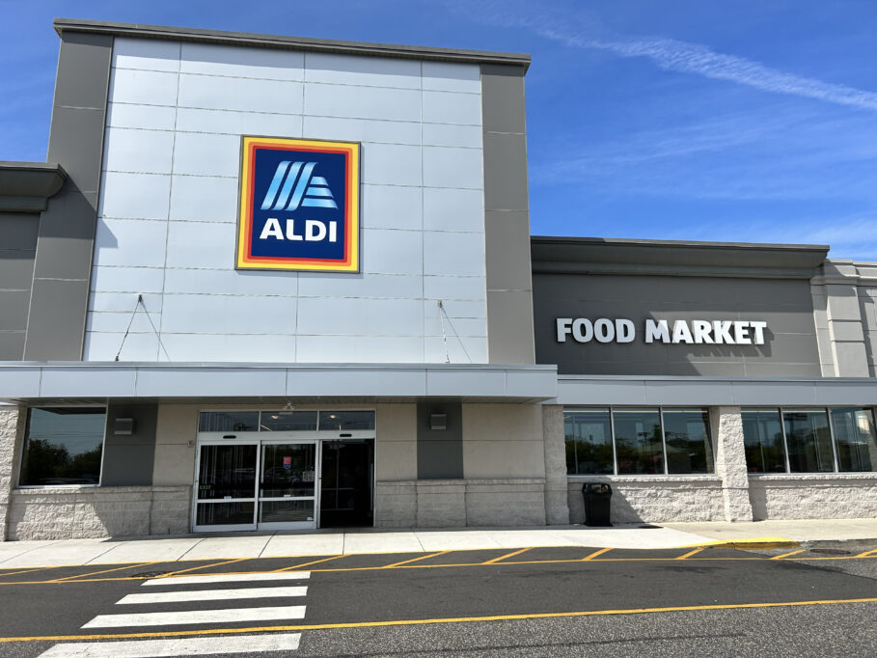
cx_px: 438
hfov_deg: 67.3
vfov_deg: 53.1
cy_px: 329
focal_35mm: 26
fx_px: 659
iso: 50
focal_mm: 5.7
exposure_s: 1/5882
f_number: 1.5
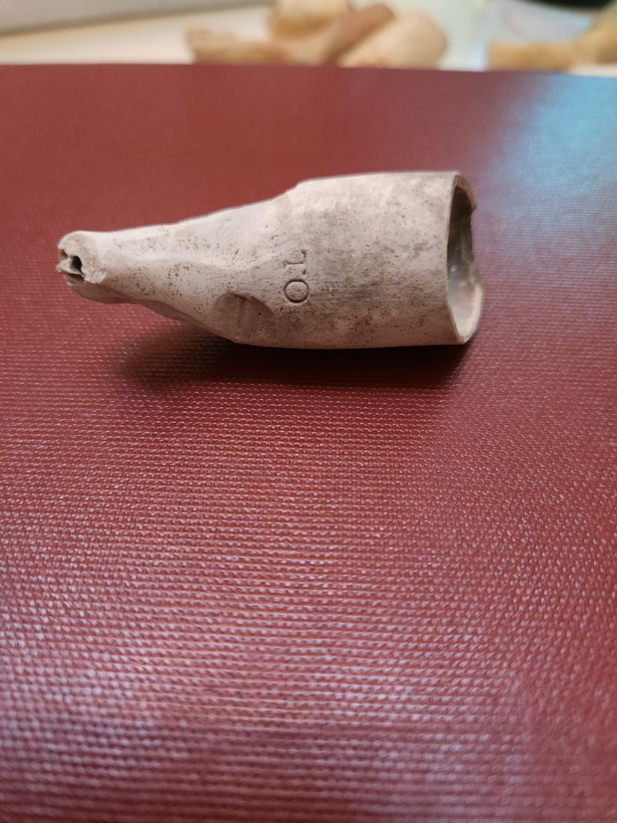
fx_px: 547
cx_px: 308
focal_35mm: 23
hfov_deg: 58.9
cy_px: 412
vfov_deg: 73.9
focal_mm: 5.4
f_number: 1.8
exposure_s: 1/60
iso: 800
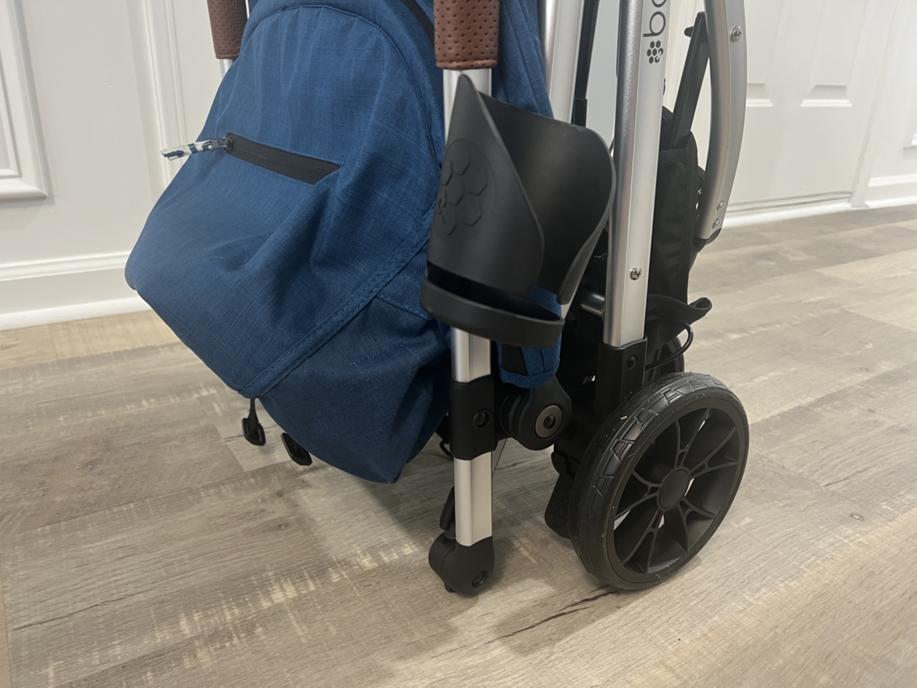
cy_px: 344
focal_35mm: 26
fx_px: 689
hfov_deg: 67.3
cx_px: 458
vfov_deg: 53.1
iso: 320
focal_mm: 5.7
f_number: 1.5
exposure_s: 1/60
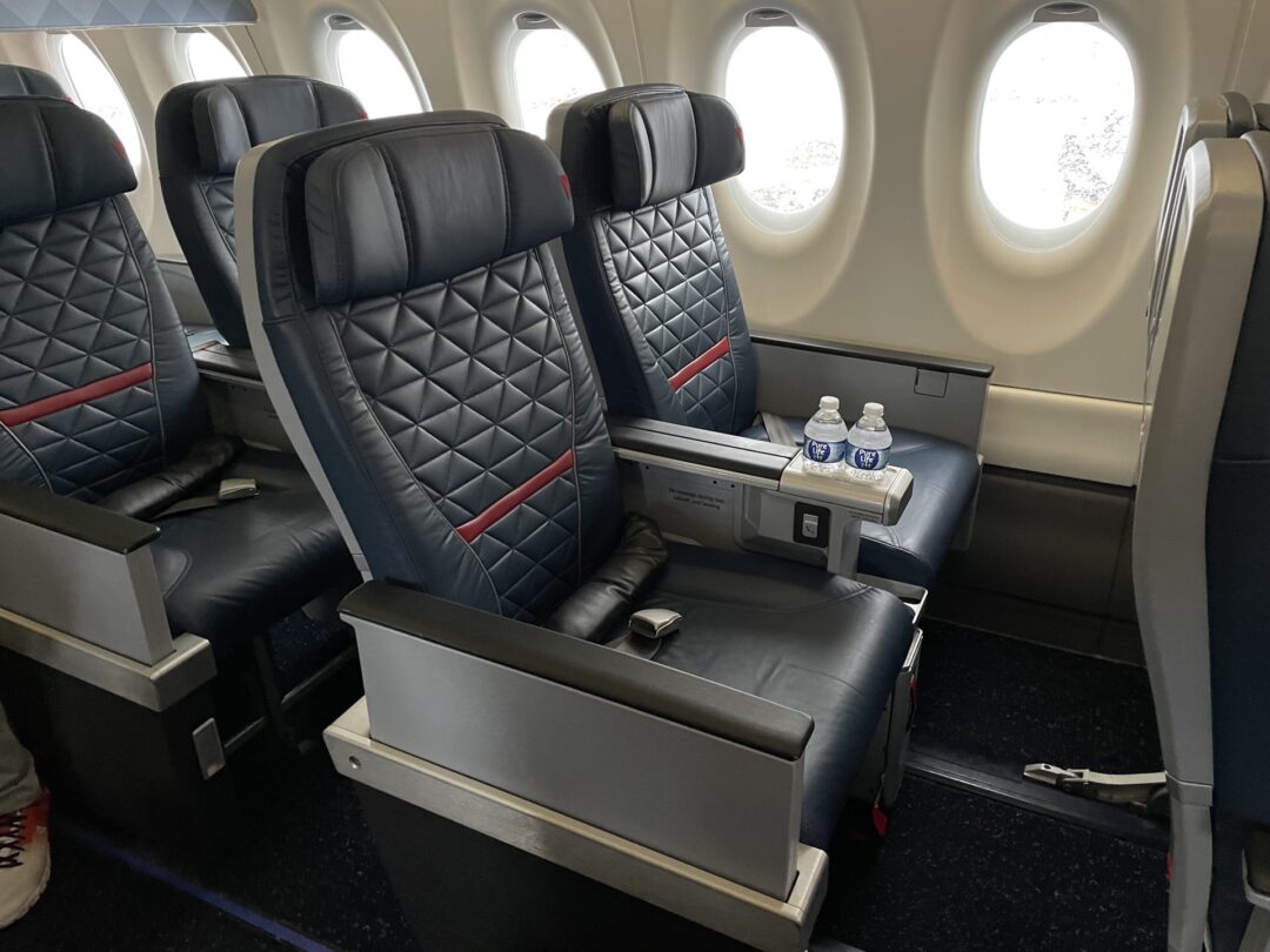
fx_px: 954
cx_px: 635
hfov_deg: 67.3
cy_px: 476
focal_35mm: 26
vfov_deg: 53.1
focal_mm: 4.2
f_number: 1.6
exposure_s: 1/60
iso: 500
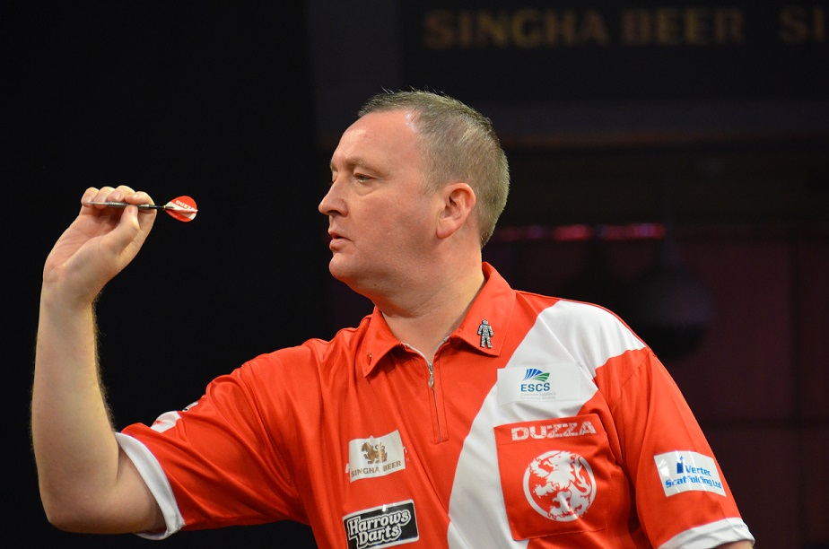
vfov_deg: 4.6
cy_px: 274
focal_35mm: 300
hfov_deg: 6.9
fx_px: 6894
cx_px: 414
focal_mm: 200
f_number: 5.6
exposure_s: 1/125
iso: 2500
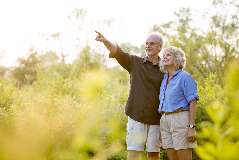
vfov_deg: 14.4
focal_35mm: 95
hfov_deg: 21.5
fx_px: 631
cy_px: 80
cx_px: 120
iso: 100
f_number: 2.8
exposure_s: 1/200
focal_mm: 95
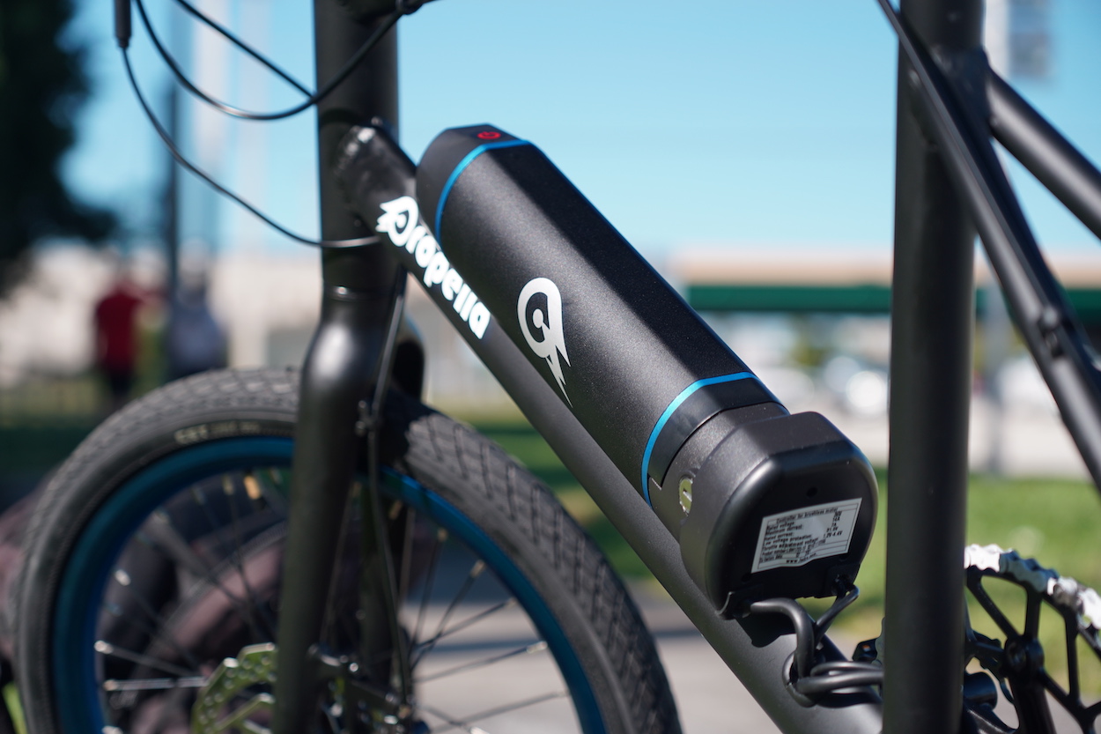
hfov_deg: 26.0
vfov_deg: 17.5
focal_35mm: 78
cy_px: 367
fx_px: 2385
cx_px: 550
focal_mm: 52
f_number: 2.8
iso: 100
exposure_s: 1/160
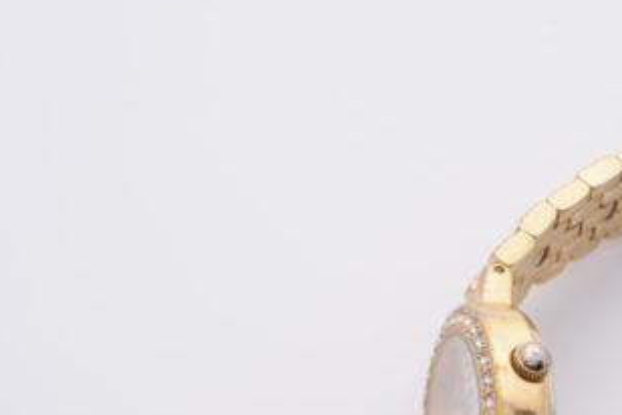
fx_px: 2574
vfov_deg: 9.1
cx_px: 509
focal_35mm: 149
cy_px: 487
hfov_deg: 13.7
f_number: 25
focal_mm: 60
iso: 200
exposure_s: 1/160
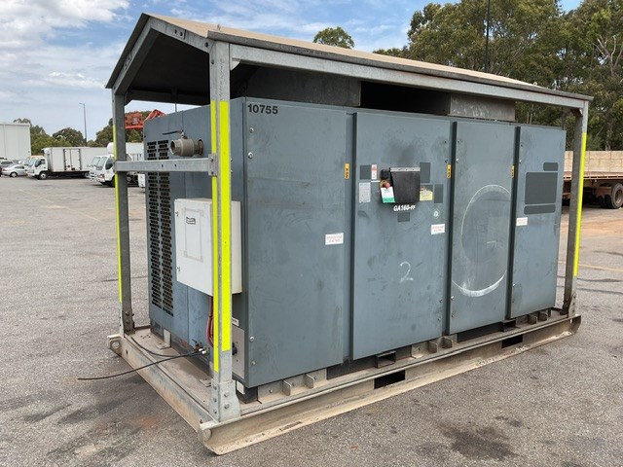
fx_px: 522
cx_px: 312
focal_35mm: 29
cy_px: 234
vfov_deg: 48.2
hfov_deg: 61.7
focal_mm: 3
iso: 16
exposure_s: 1/997
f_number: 1.8
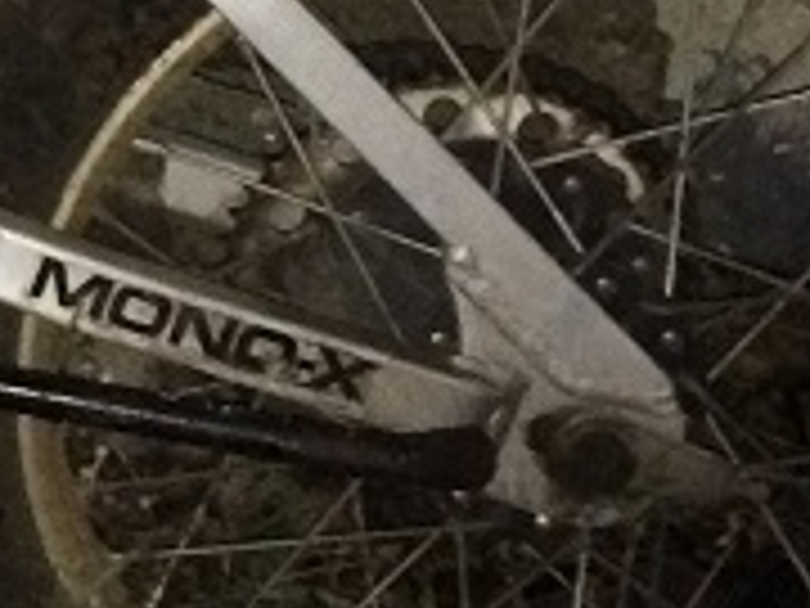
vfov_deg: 8.6
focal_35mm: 167
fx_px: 3908
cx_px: -900
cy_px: -401
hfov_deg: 10.7
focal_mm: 4.12
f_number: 2.2
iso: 400
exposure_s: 1/16
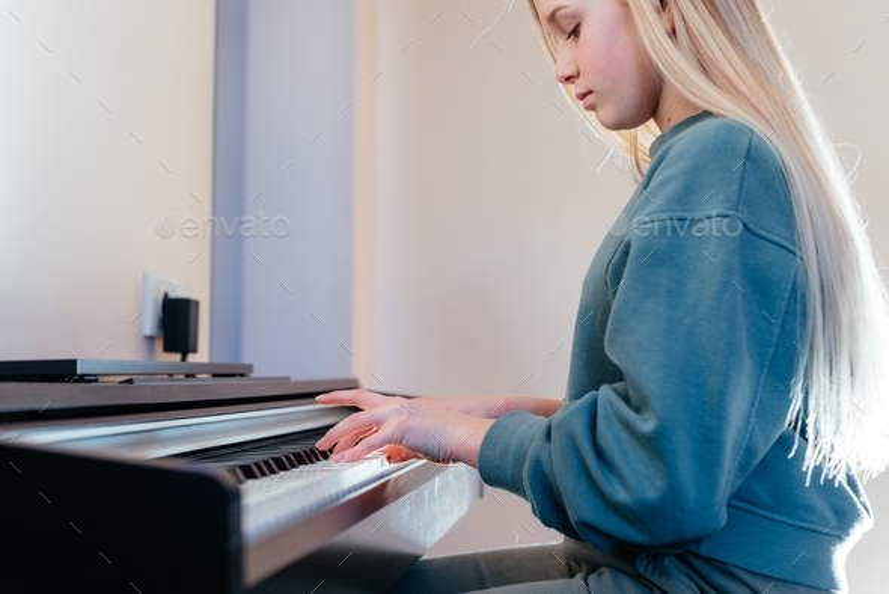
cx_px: 444
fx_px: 1235
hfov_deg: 39.6
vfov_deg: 27.0
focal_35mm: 50
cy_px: 297
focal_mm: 50
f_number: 3.5
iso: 200
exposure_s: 1/50
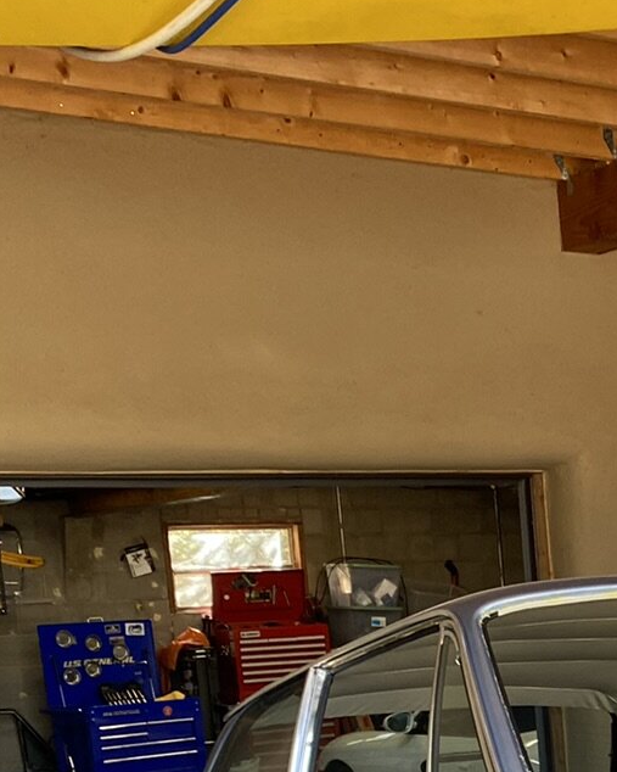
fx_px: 1872
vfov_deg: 21.9
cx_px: 892
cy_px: 879
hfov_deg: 17.1
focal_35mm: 82
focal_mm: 4.25
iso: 100
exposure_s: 1/121
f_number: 1.8
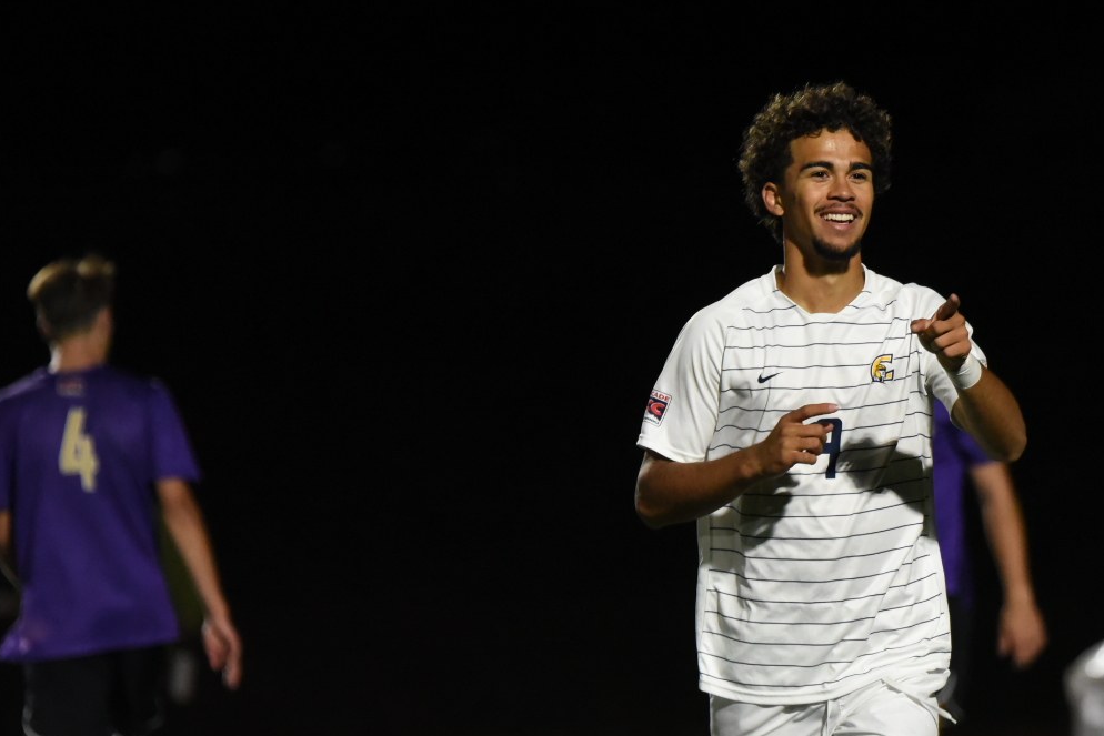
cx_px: 785
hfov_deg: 3.7
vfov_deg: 2.5
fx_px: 16991
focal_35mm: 554
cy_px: 455
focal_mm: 340
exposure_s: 1/500
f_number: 6
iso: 6400
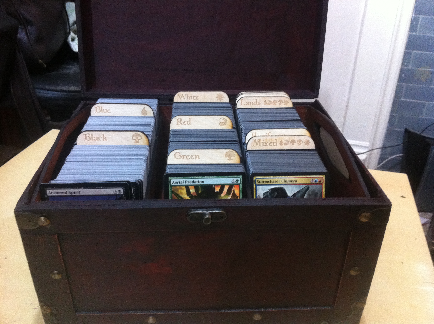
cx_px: 217
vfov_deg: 40.6
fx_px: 438
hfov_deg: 52.7
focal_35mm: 35
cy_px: 162
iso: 320
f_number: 2.8
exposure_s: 1/15
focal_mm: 3.85
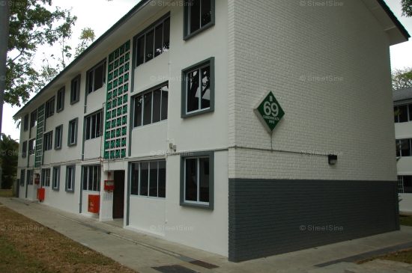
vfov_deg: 43.5
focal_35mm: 30
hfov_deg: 62.0
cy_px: 136
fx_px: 343
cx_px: 206
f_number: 4
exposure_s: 1/100
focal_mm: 20
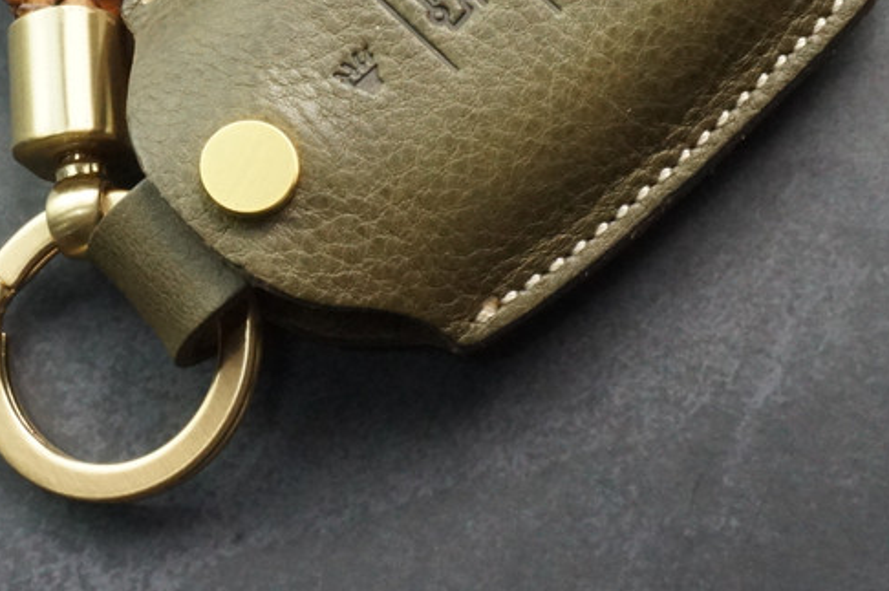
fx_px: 1974
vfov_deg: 16.7
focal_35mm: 80
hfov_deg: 25.4
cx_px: 379
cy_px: 33
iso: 3200
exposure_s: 1/80
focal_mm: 24
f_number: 20
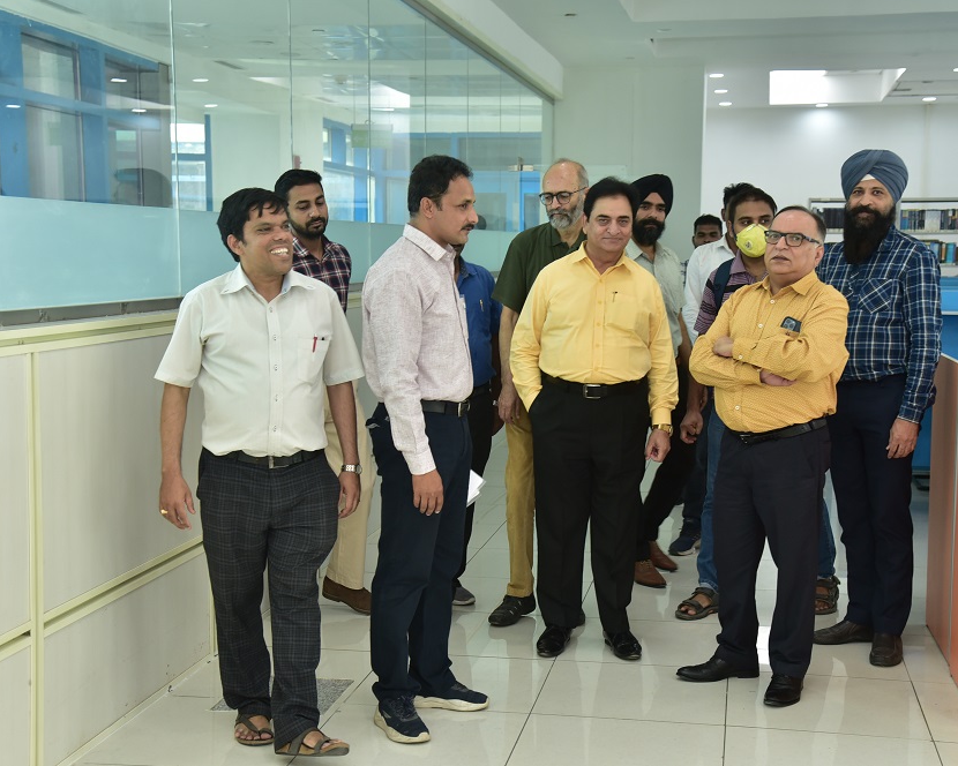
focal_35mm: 52
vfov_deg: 29.1
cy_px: 383
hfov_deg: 35.9
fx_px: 1474
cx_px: 538
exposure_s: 1/125
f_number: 7.1
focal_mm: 46
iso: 800
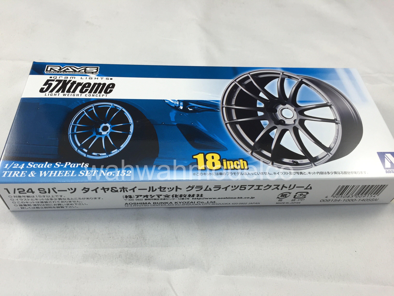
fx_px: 330
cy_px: 148
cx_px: 197
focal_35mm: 29
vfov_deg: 48.2
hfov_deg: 61.7
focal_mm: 4.15
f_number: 2.2
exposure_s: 1/50
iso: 40
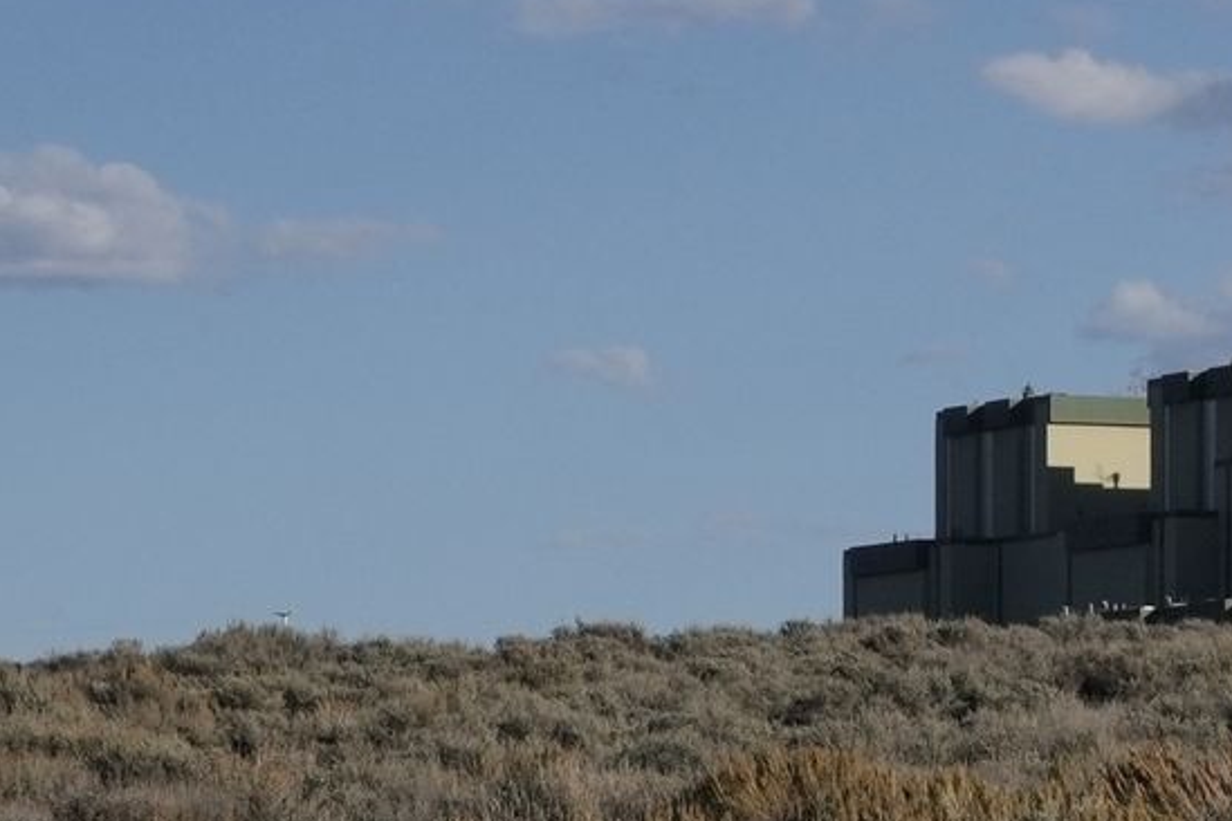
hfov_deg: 7.7
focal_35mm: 261
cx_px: 2116
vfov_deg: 5.2
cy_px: 894
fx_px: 8931
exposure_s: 1/640
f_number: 22
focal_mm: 70
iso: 1000
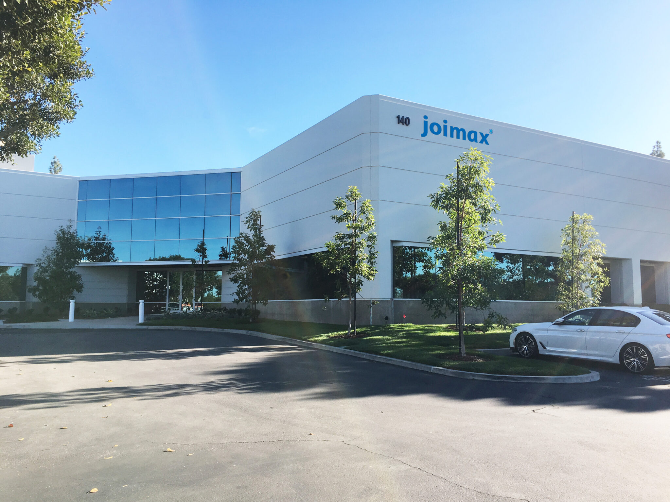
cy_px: 251
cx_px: 335
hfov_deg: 61.7
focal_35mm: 29
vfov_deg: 48.2
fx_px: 561
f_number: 2.2
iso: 25
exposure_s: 1/739
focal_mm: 4.15
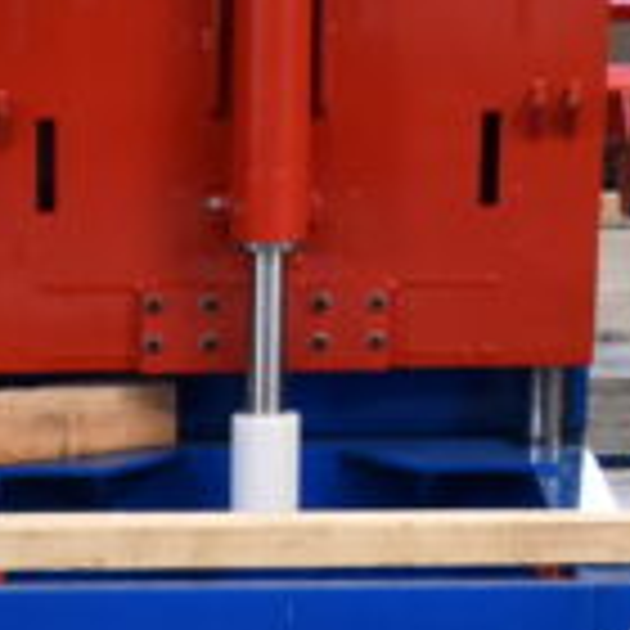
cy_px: 1447
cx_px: -306
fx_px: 4221
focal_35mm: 205
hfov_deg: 8.4
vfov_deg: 8.0
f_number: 4.5
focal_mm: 22
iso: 400
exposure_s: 1/80
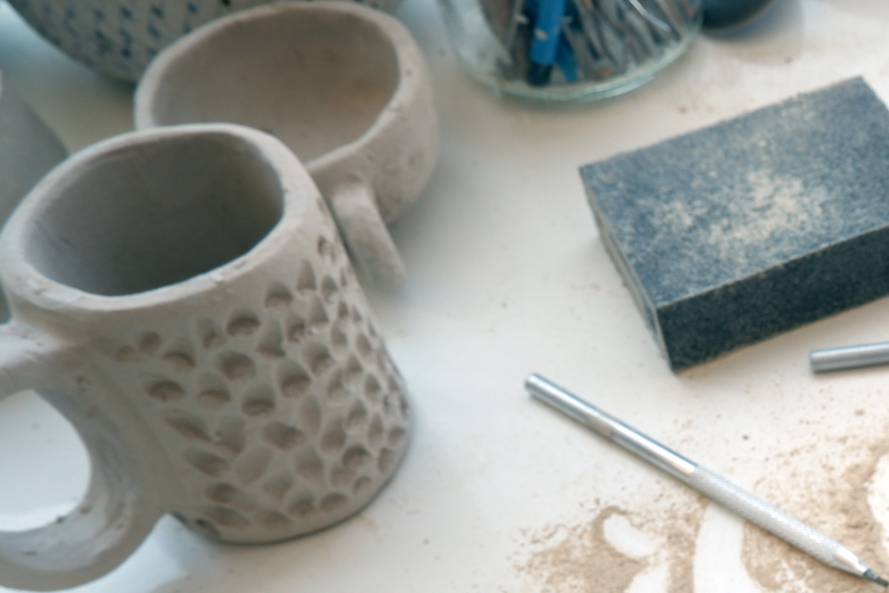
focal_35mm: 52
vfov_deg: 24.7
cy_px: 596
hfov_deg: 33.5
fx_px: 1284
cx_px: 970
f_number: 9
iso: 200
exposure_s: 1/38
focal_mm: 15
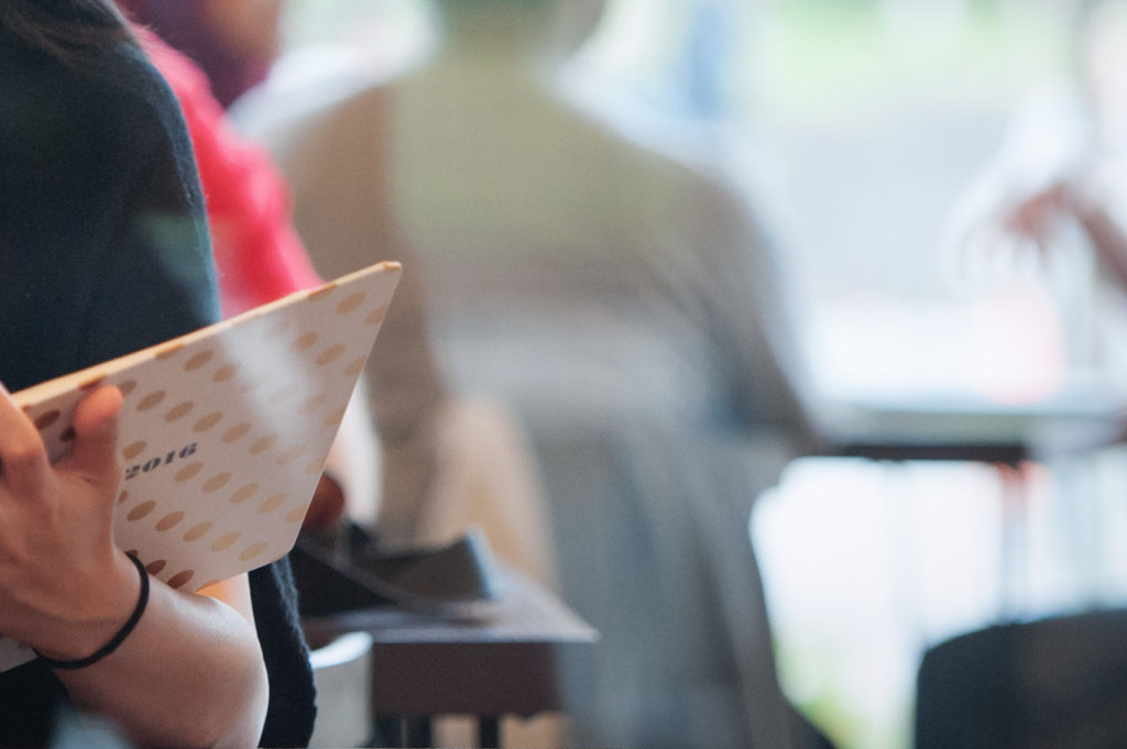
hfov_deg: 6.3
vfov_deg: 4.2
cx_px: 300
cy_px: 20
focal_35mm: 325
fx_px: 10166
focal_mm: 130
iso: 2000
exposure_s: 1/125
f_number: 2.8
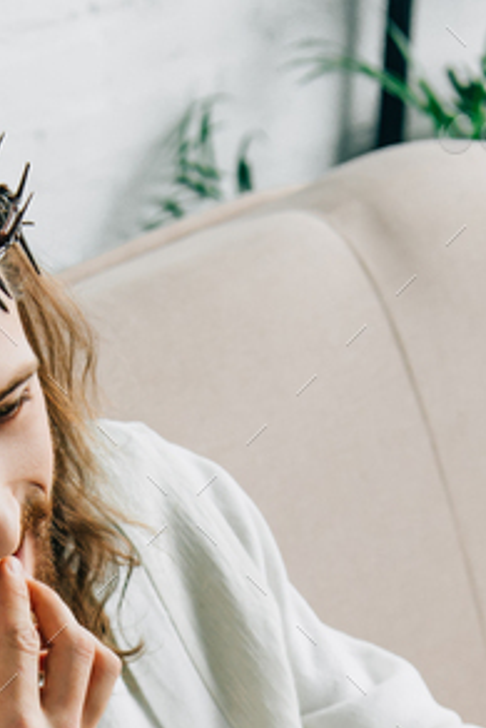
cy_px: 863
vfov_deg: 15.6
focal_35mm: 127
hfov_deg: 10.8
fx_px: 2569
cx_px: 169
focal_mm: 42
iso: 500
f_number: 3.5
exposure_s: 1/200
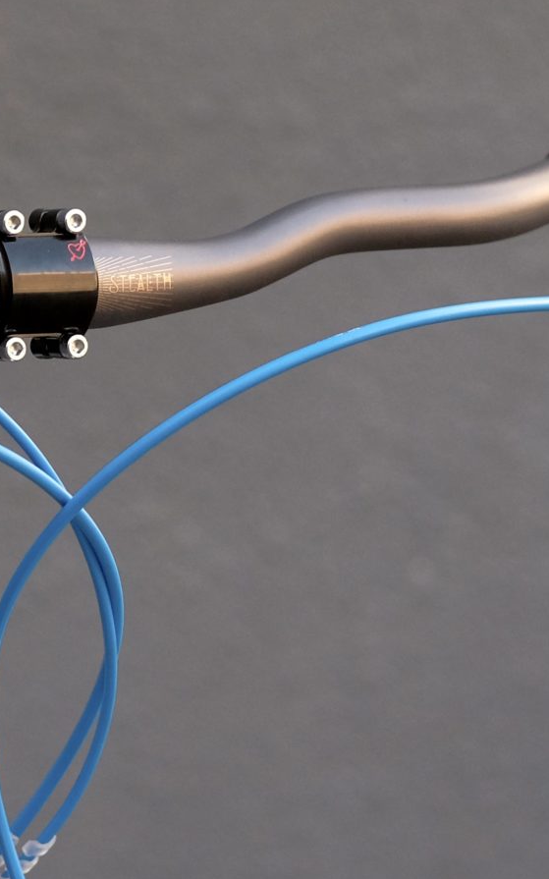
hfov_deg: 5.3
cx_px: -211
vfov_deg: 8.6
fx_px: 5868
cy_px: 502
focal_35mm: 245
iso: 800
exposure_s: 1/1000
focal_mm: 56
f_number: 2.5
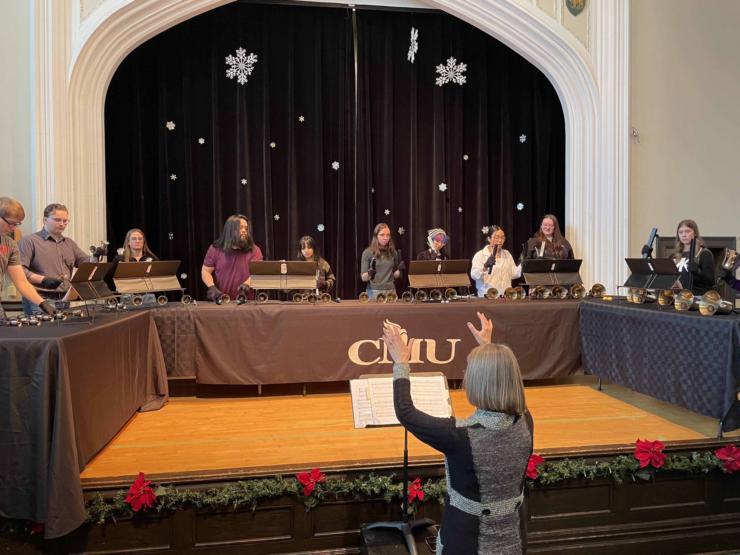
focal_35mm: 26
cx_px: 370
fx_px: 556
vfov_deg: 53.1
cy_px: 278
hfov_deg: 67.3
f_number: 1.6
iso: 400
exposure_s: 1/60
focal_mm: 4.2
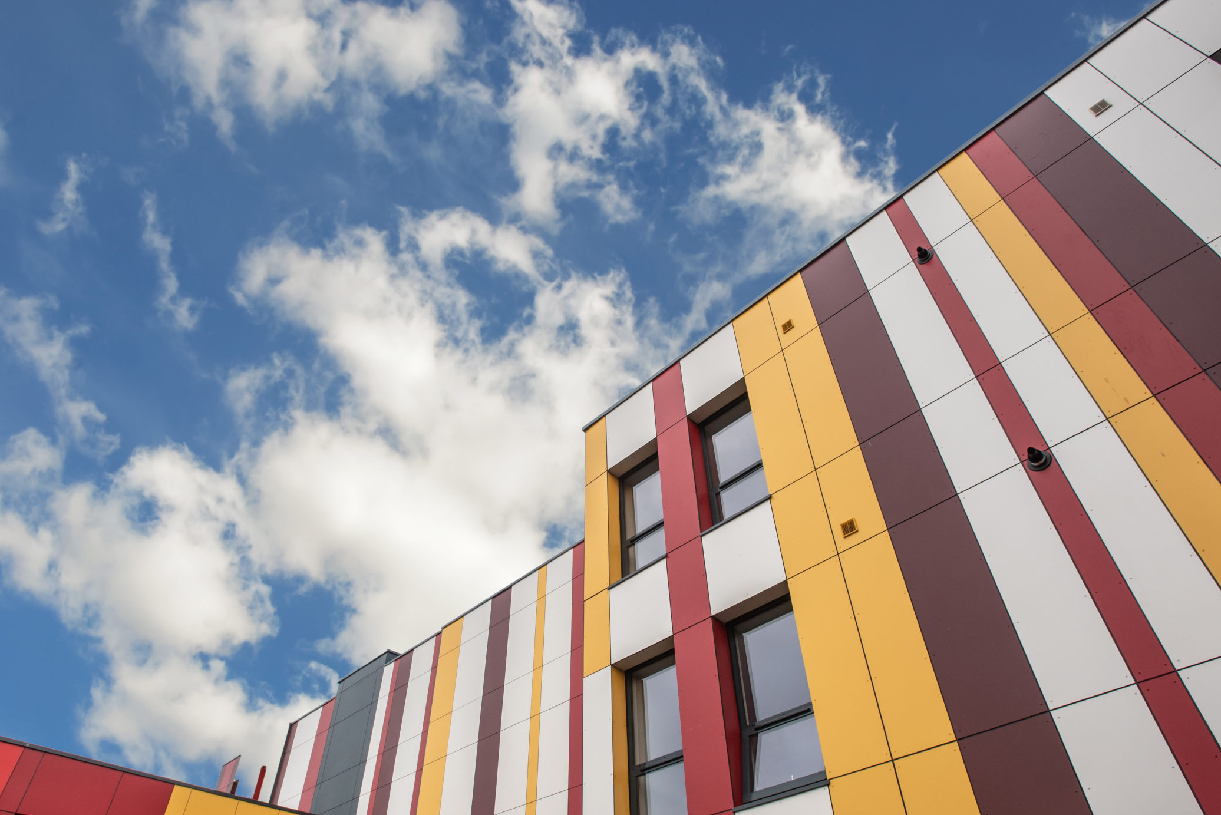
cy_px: 467
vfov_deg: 59.3
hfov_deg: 81.1
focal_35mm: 21
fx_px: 712
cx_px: 583
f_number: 10
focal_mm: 17
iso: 400
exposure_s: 1/320
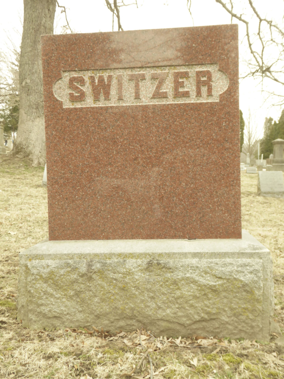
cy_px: 190
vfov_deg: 52.6
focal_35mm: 35
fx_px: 383
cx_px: 142
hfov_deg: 40.7
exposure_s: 1/60
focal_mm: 6.3
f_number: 3.7
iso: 200
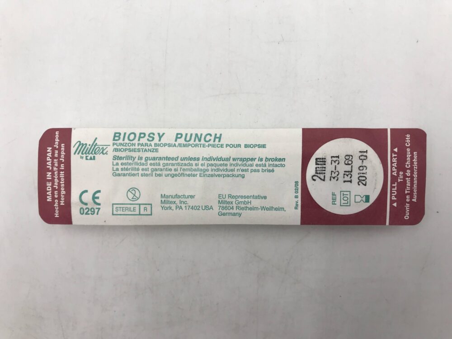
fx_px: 366
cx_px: 226
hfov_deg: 63.4
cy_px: 170
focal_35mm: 28
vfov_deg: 49.7
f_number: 1.8
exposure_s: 1/157
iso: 20
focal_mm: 3.99
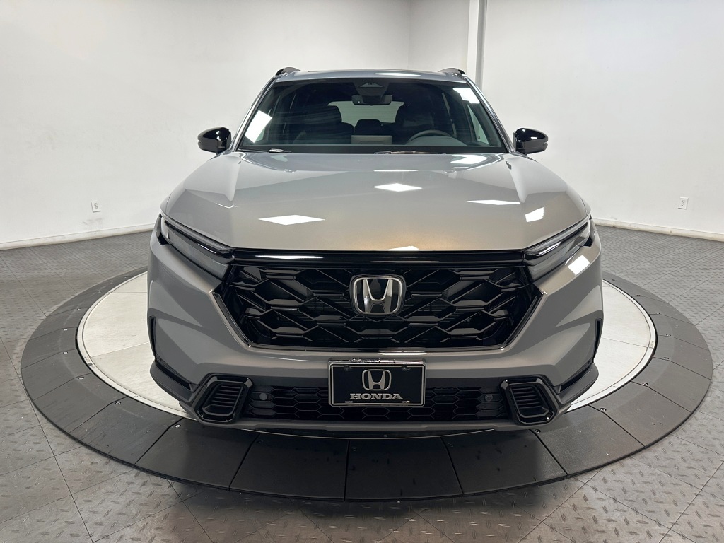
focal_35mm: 24
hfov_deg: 71.6
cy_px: 272
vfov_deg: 56.8
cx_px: 362
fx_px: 502
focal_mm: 6.86
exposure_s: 1/60
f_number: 1.78
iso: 250
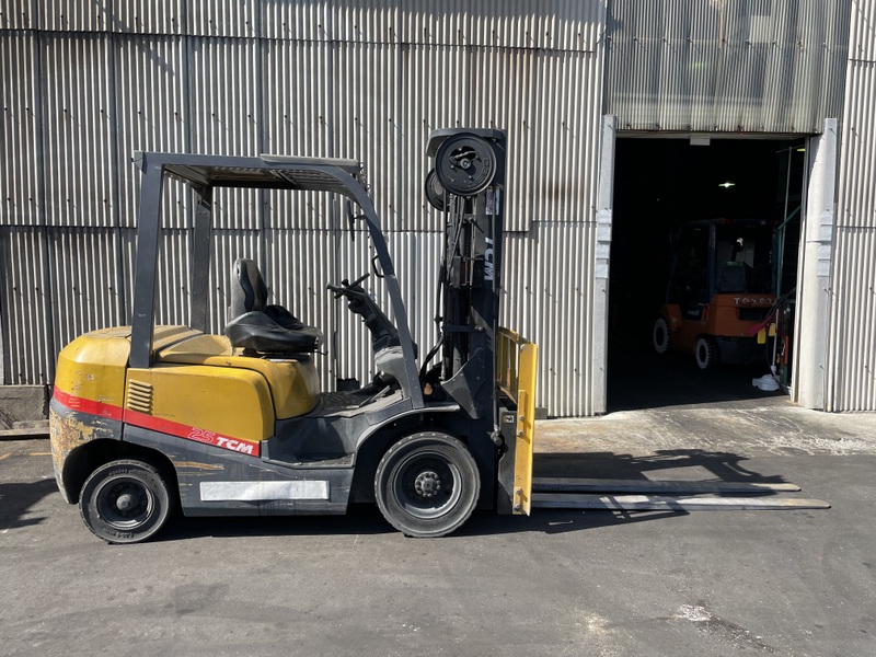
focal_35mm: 26
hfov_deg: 67.3
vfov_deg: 53.1
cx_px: 438
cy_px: 328
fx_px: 658
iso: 32
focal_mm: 4.2
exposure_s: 1/1595
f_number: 1.6
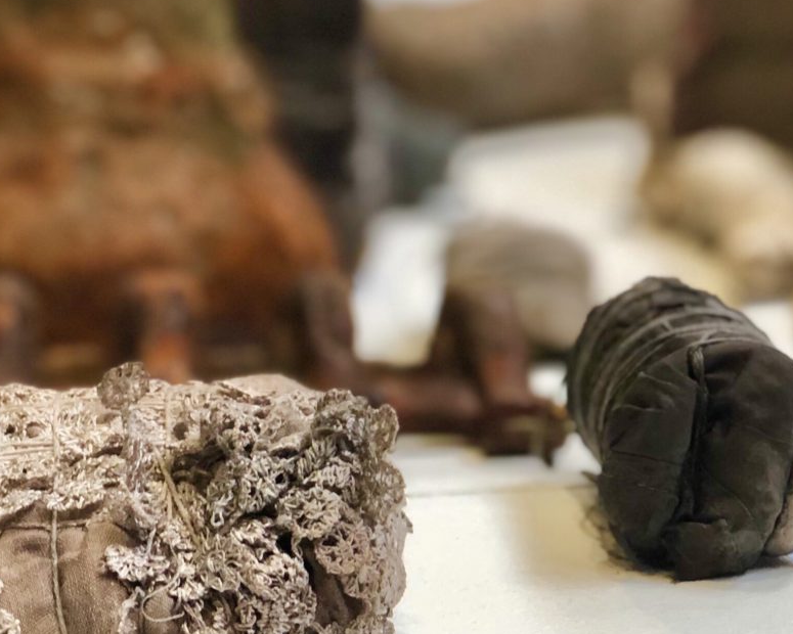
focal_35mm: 147
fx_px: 3450
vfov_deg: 10.5
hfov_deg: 12.9
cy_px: 476
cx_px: -29
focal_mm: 6.6
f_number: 2.8
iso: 40
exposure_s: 1/33
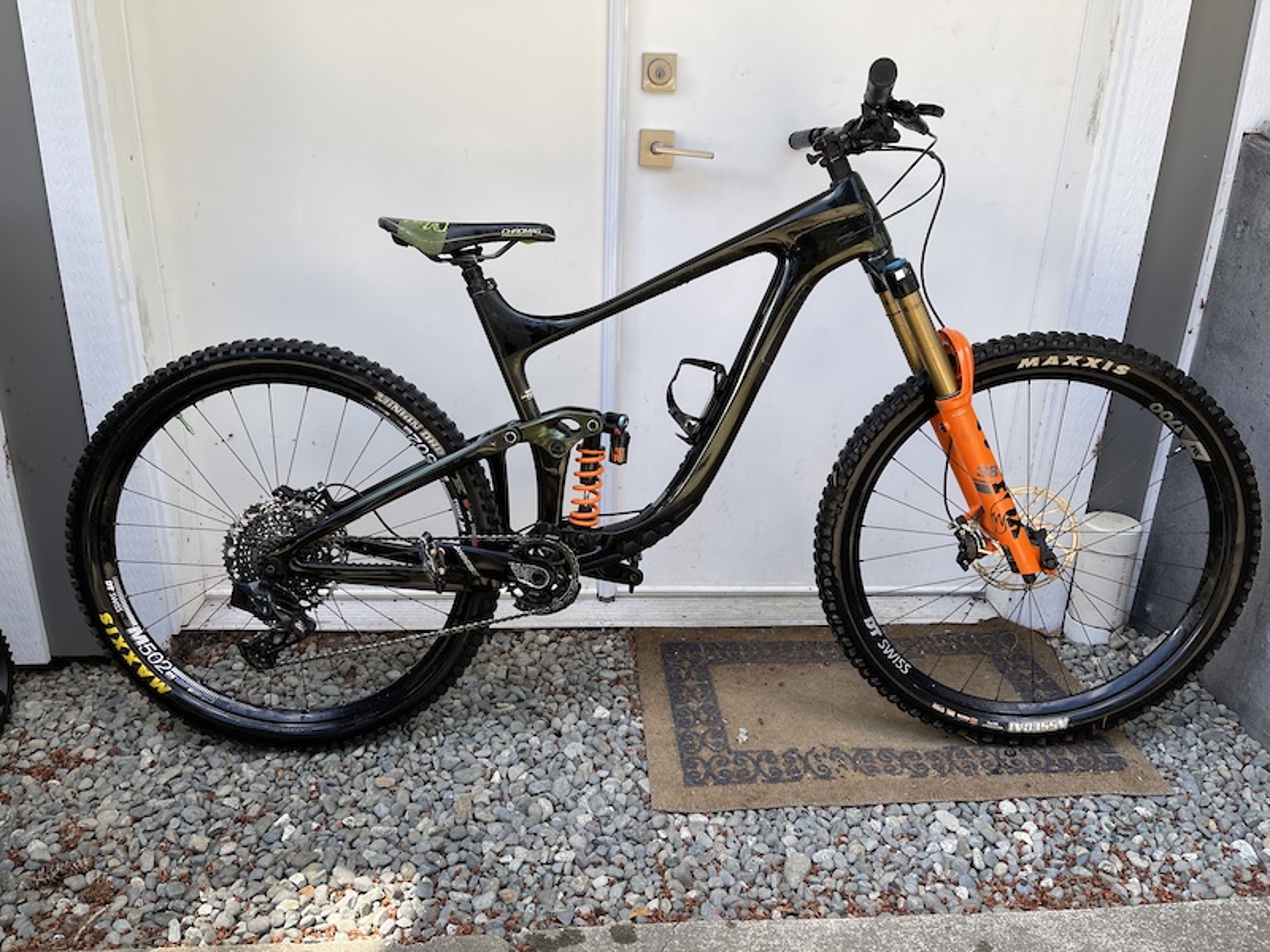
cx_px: 635
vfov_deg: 54.9
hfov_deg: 69.4
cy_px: 476
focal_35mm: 25
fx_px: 917
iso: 32
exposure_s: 1/290
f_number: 1.6
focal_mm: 5.1
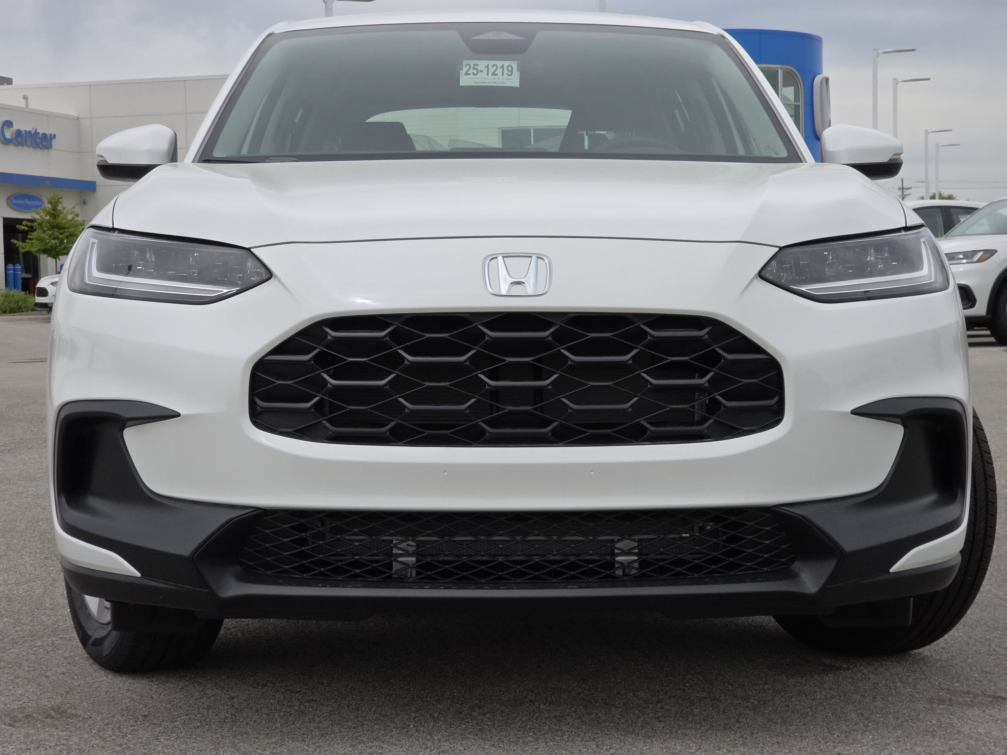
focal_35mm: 69
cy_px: 378
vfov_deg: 21.3
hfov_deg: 28.2
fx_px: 2007
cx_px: 504
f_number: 2.4
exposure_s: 1/2134
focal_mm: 7.9
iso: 50
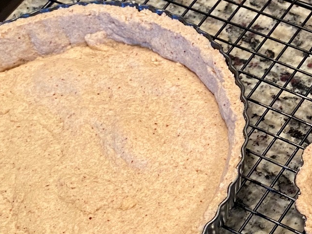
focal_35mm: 82
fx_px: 739
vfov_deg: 17.9
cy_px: 161
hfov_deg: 22.5
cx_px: 342
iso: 320
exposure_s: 1/60
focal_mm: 4.25
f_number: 1.8
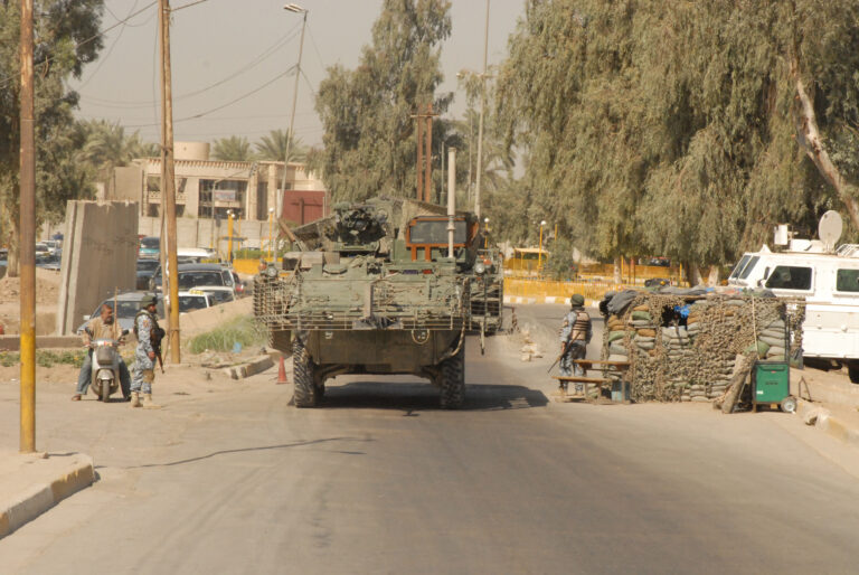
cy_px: 288
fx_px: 3762
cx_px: 430
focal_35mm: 158
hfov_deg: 13.0
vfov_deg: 8.7
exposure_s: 1/750
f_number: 14
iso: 1000
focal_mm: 105
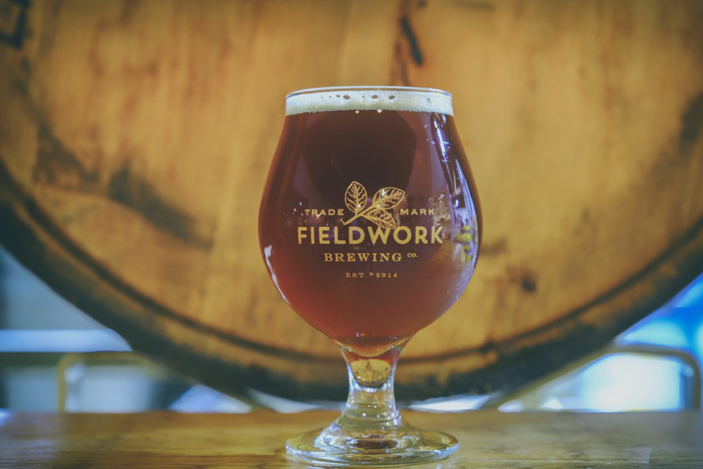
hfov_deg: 32.9
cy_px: 246
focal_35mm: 61
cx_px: 367
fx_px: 1191
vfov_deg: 22.3
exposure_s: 1/2
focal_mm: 38.8
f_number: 2.8
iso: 800
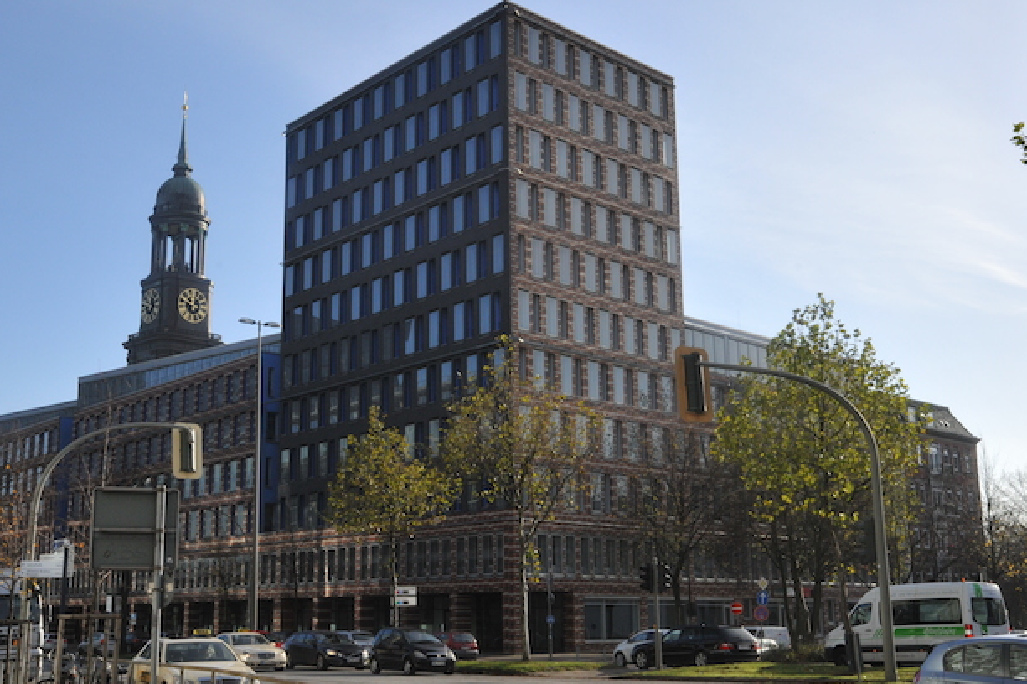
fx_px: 1340
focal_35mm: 47
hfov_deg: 41.9
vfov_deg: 28.6
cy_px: 306
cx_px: 472
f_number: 16
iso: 1600
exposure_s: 1/1600
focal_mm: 36
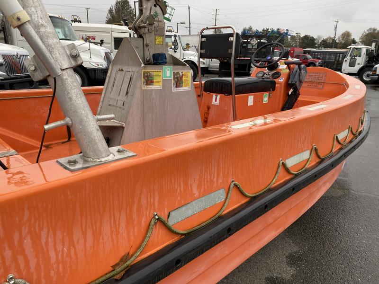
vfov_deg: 53.1
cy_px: 142
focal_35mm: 26
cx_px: 190
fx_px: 285
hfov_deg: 67.3
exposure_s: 1/122
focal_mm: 4.25
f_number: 1.8
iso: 40
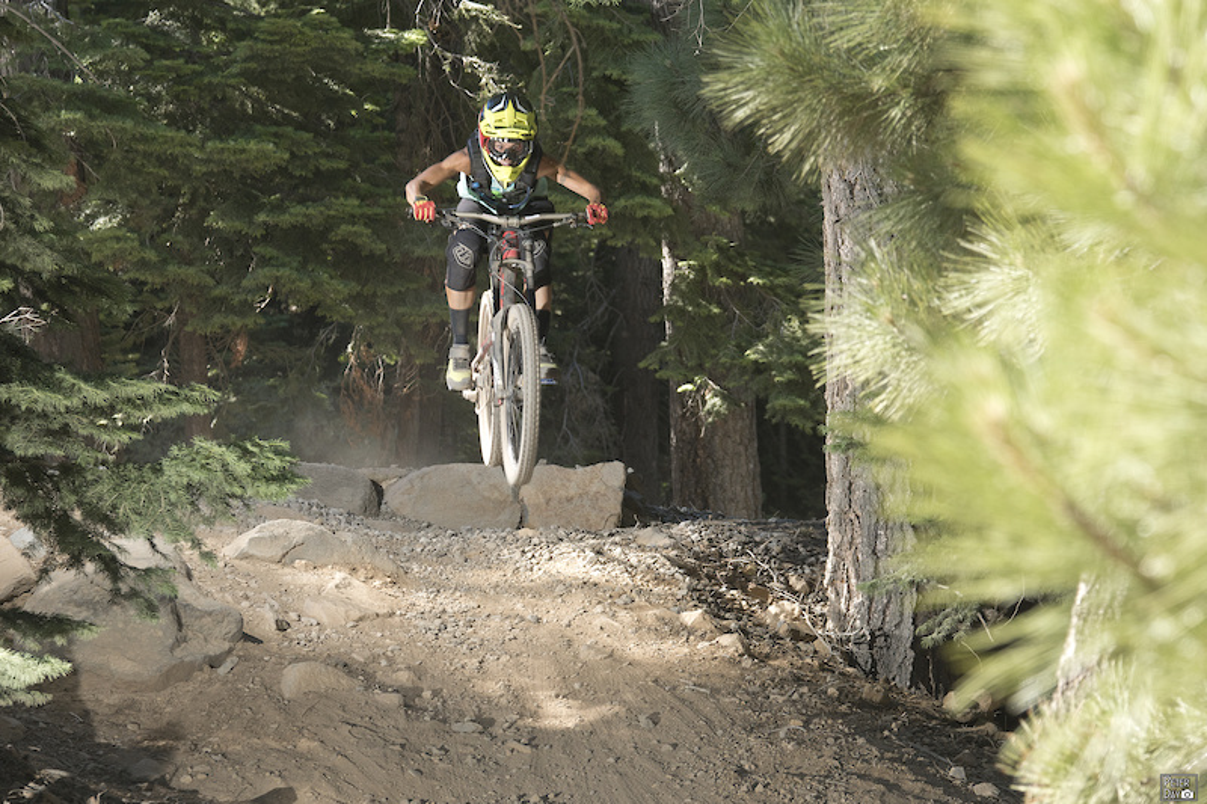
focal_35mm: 240
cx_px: 604
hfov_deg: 8.6
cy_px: 402
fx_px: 8044
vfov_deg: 5.7
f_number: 8
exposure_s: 1/100
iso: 400
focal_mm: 160
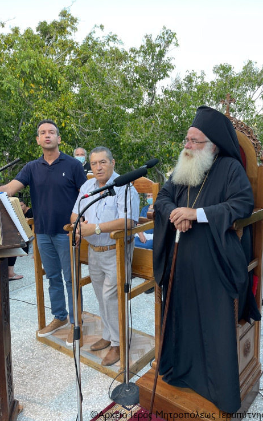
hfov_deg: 44.5
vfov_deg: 66.4
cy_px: 210
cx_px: 150
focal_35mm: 28
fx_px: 321
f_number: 1.6
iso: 40
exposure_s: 1/100
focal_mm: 5.1
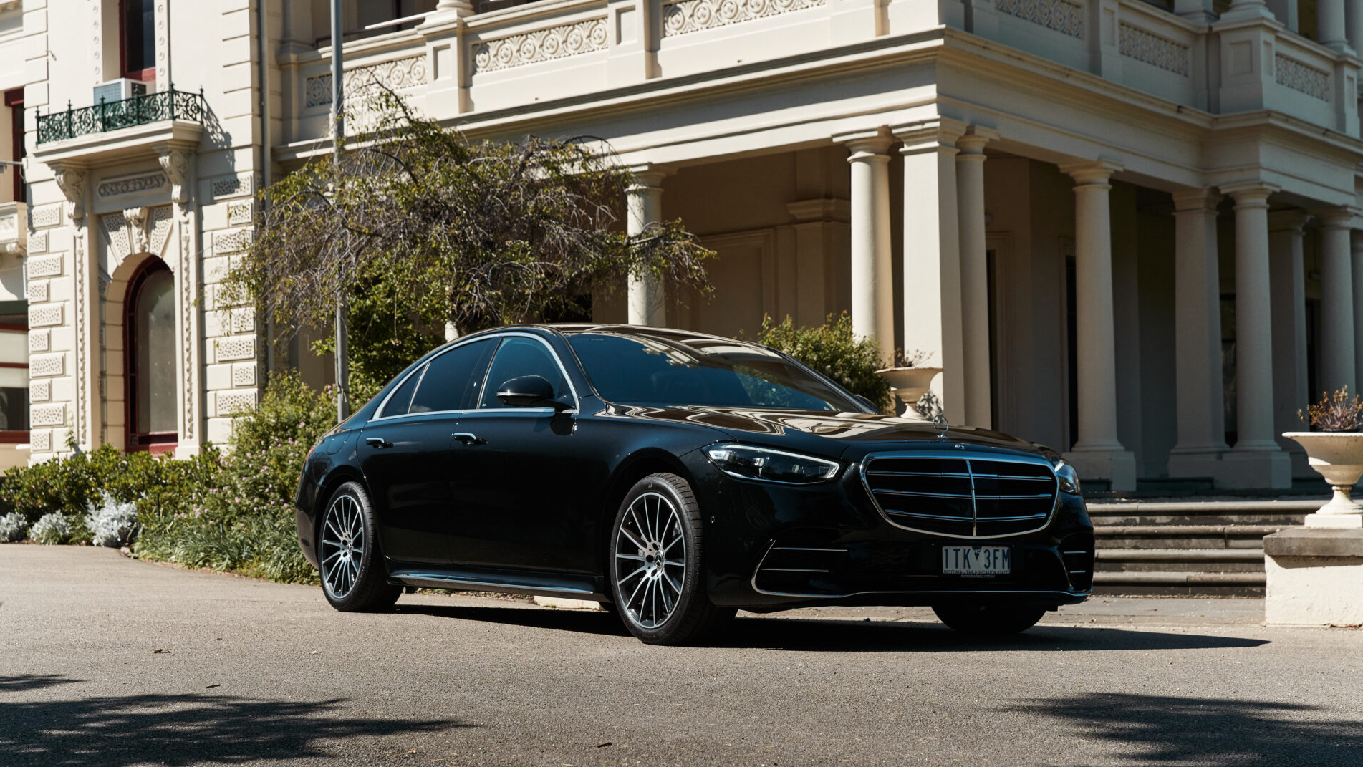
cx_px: 686
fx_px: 2024
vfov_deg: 21.4
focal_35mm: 56
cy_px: 443
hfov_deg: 37.2
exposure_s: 1/1600
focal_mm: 53
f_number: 5.6
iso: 400
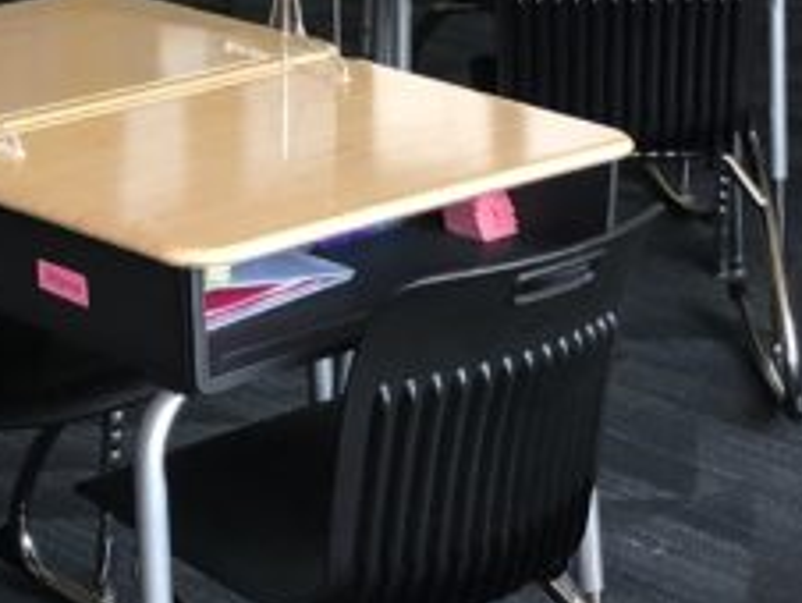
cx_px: 394
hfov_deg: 14.5
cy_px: -307
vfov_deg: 10.5
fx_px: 3154
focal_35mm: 136
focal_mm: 3.99
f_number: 1.8
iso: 25
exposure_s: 1/30
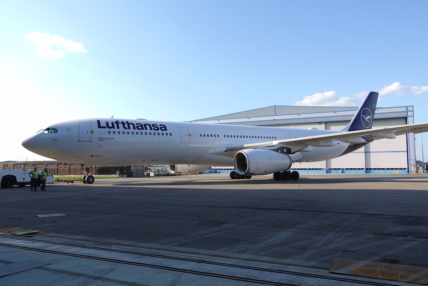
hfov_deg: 65.5
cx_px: 214
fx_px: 333
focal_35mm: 28
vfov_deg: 46.4
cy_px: 143
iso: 80
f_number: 4
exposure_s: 1/320
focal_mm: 10.15
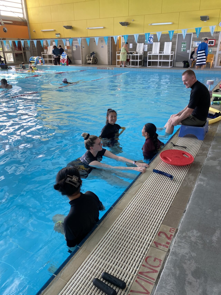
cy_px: 148
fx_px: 221
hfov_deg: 53.1
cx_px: 110
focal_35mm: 26
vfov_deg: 67.3
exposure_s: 1/122
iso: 80
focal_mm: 4.25
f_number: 1.8
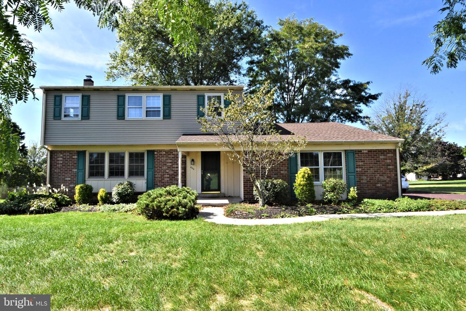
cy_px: 156
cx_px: 233
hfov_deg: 81.2
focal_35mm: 21
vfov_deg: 59.5
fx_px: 272
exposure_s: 1/250
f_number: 16
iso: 640
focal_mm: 14
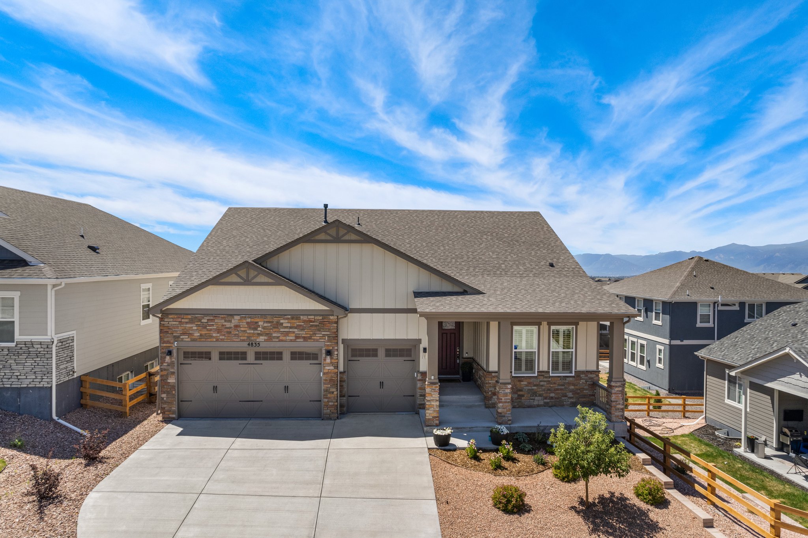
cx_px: 404
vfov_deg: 57.2
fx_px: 494
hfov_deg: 78.6
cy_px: 269
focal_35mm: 22
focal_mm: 8.38
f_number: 2.8
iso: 100
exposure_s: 1/800
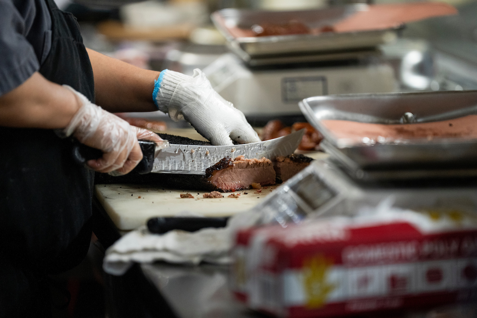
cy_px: 159
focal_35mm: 200
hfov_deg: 10.3
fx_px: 2650
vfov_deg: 6.9
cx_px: 238
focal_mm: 200
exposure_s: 1/500
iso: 3200
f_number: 2.8
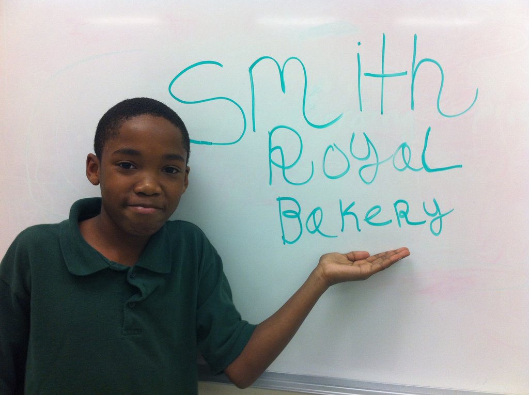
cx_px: 264
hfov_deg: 52.7
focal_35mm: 35
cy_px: 198
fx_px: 534
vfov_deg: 40.6
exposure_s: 1/25
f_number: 2.8
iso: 100
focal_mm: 3.85
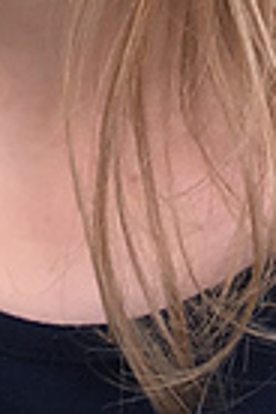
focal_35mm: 140
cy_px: -525
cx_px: 54
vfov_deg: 12.2
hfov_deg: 9.8
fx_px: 1610
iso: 32
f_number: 2.2
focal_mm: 4.15
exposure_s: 1/100
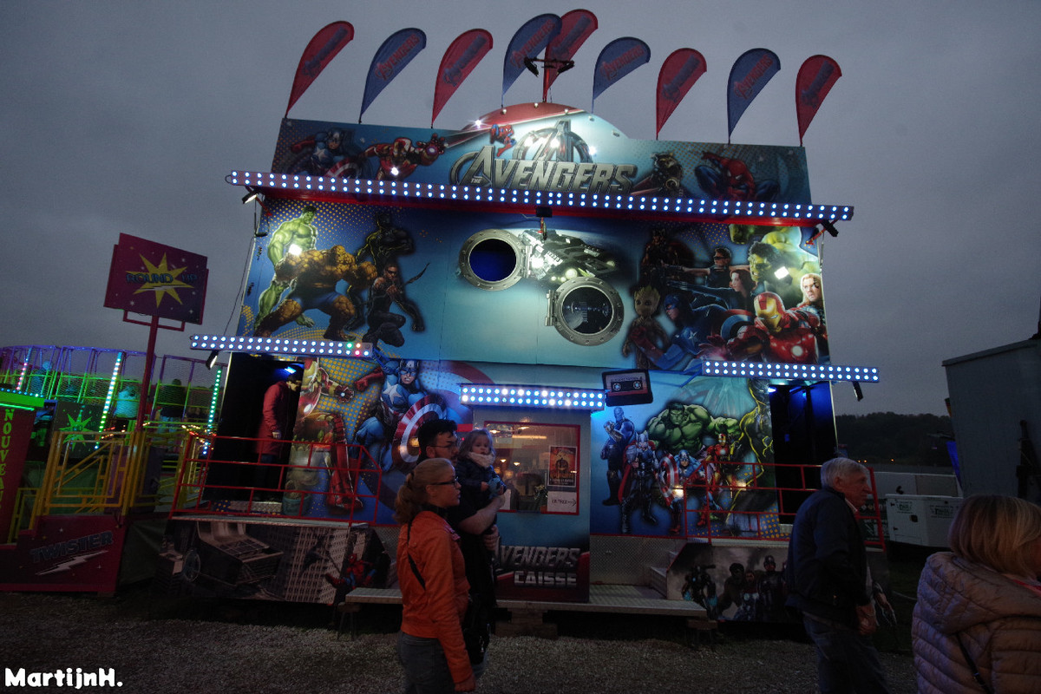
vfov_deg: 67.4
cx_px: 520
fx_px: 520
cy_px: 347
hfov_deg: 90.0
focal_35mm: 18
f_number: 6.3
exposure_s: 1/100
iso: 1600
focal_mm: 12
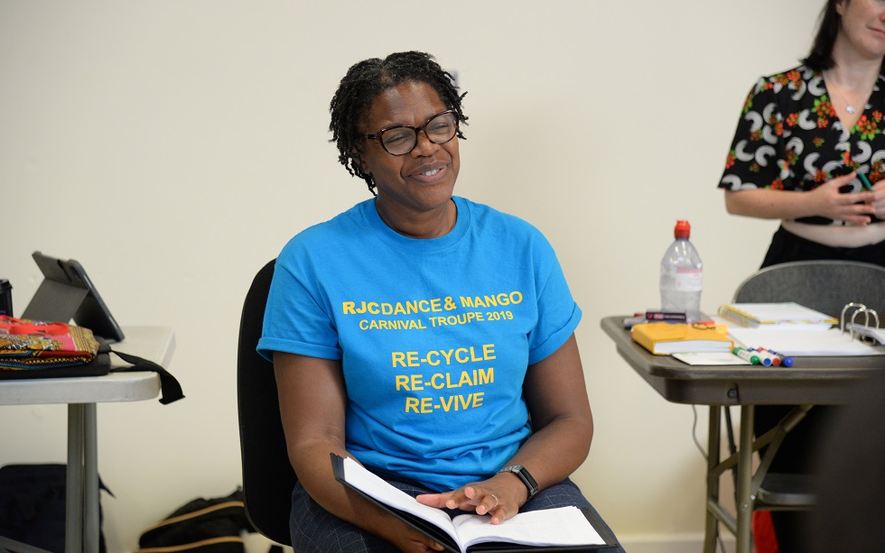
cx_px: 439
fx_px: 2509
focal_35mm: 104
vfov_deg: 12.6
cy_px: 266
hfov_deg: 20.0
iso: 2000
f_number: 4.5
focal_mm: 100
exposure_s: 1/160
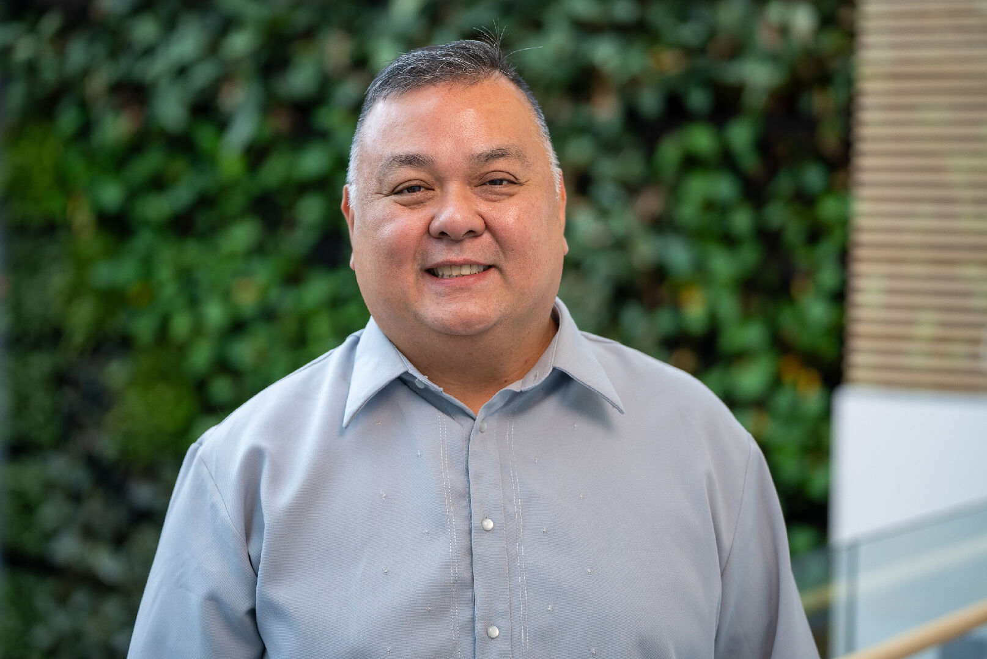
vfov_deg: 16.9
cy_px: 330
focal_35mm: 81
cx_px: 494
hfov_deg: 25.0
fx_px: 2222
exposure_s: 1/100
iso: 80
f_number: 2.8
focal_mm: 81
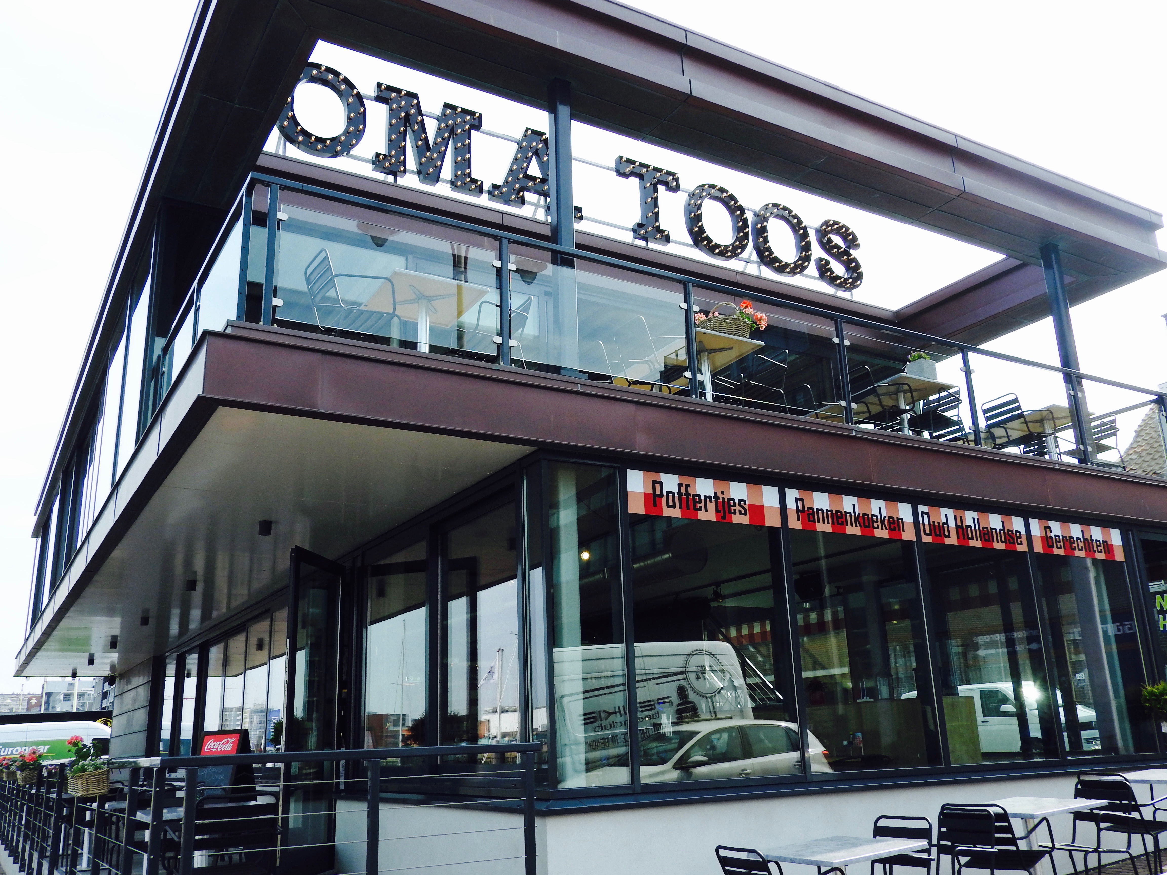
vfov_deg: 46.8
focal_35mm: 30
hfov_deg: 60.0
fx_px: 1011
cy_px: 438
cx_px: 584
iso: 100
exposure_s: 1/800
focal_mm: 5.4
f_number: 3.5
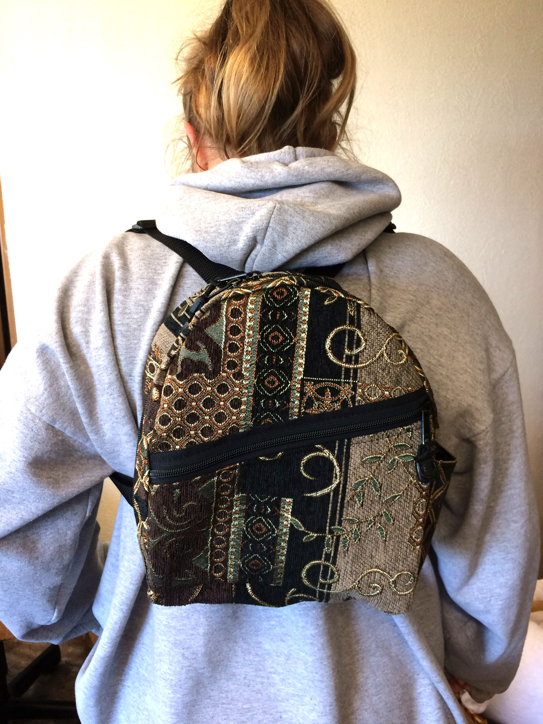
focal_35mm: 29
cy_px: 362
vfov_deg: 61.7
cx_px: 272
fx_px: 607
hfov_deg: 48.2
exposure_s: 1/30
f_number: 2.2
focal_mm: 4.15
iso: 32
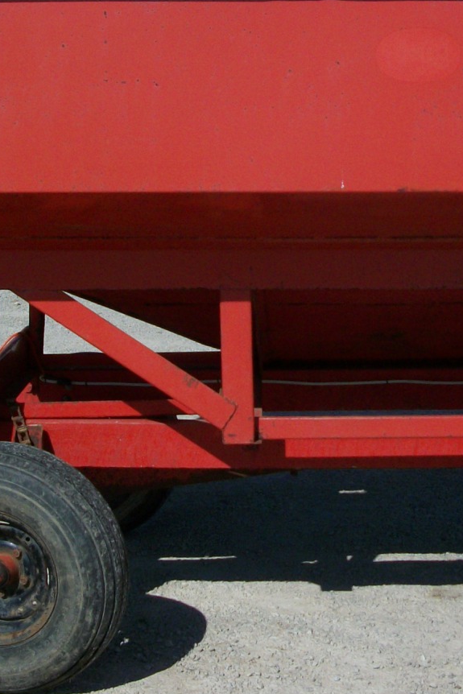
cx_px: 315
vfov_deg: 24.9
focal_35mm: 81
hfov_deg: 16.8
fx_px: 1562
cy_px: 236
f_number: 8.8
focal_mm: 6.3
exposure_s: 1/320
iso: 80
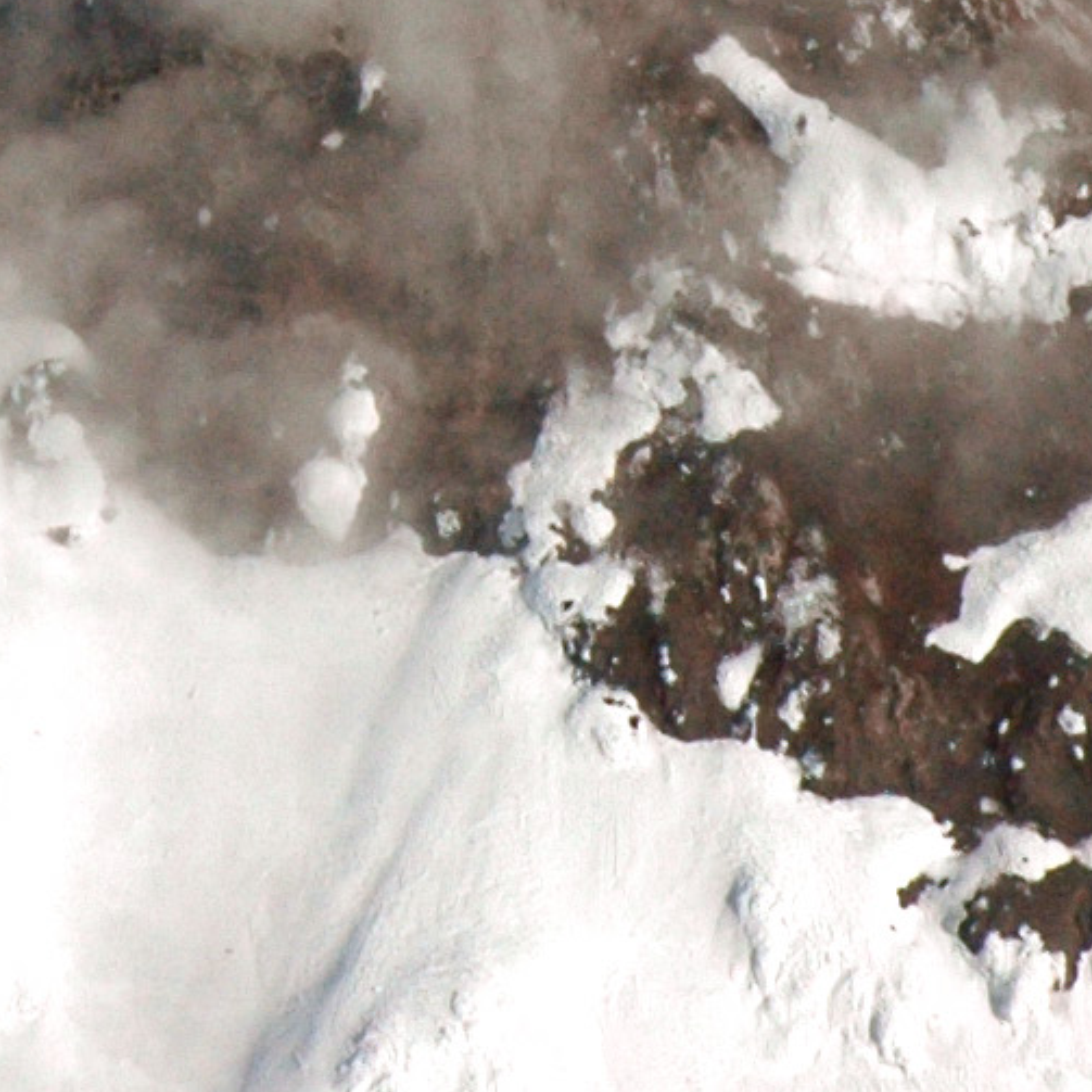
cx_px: -753
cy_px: -812
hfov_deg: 4.2
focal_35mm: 419
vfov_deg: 4.2
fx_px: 14938
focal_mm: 55
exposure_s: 1/640
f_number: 13
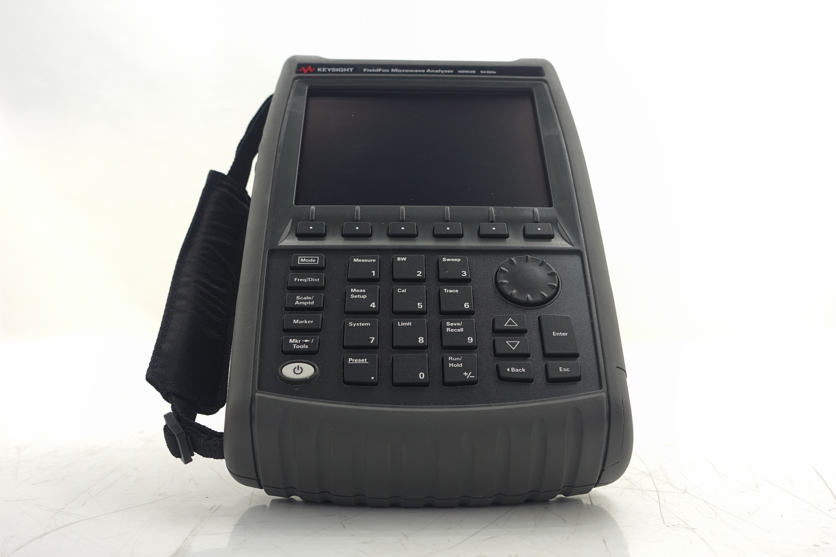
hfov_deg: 54.4
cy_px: 278
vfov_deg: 37.8
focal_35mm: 35
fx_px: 813
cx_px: 418
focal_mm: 12.81
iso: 80
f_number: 3.5
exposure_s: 1/8
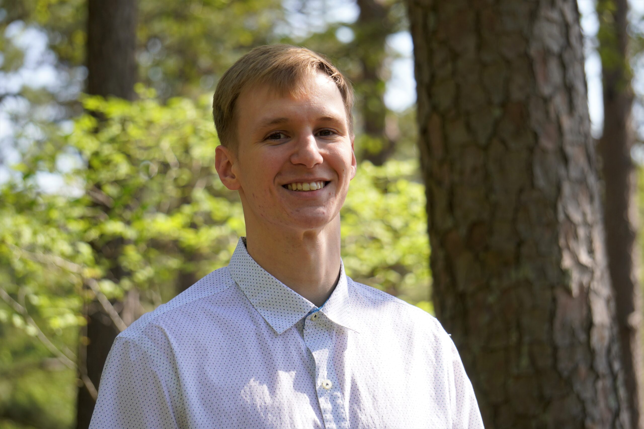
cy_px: 214
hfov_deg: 12.6
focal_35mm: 164
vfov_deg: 8.4
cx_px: 322
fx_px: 2925
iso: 100
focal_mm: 109
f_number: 5.6
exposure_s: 1/200
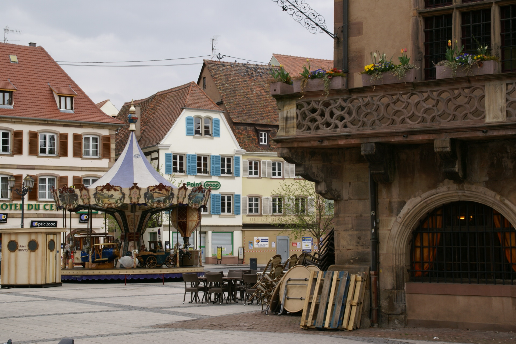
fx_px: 860
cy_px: 172
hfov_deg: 33.4
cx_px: 258
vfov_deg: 22.6
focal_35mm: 60
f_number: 11
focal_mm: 40
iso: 100
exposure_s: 1/100
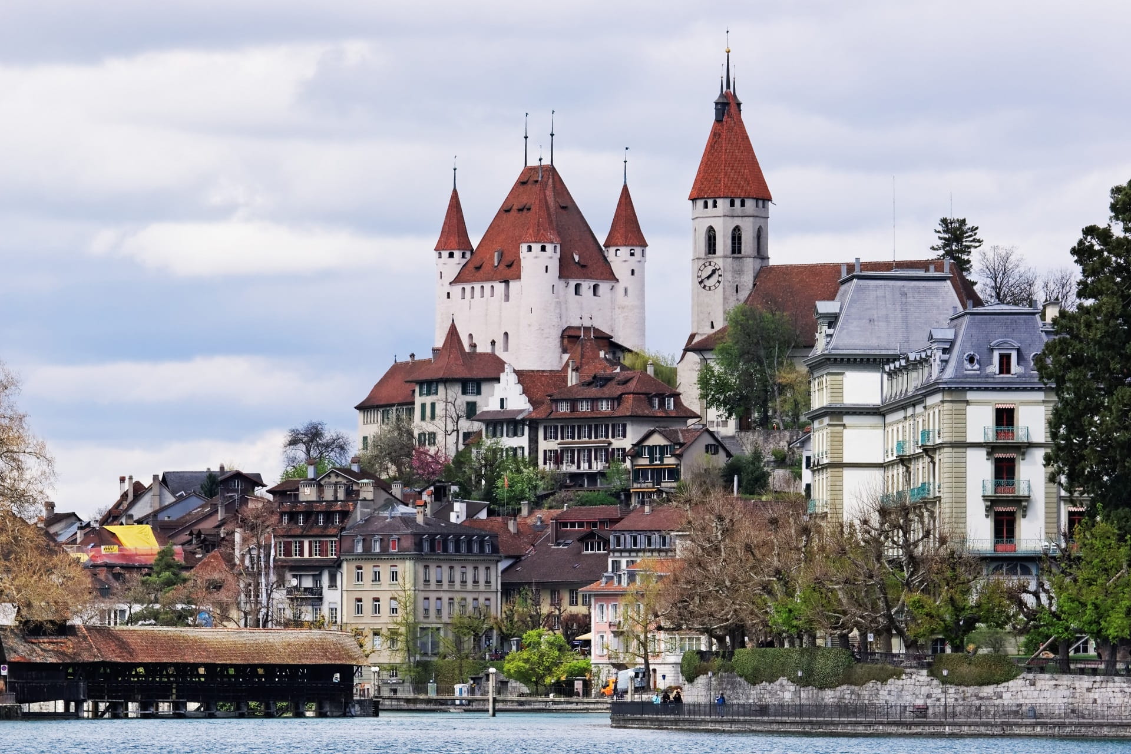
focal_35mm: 225
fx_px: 7068
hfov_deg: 9.1
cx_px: 566
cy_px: 377
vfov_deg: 6.1
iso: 400
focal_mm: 150
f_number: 8
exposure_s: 1/1600
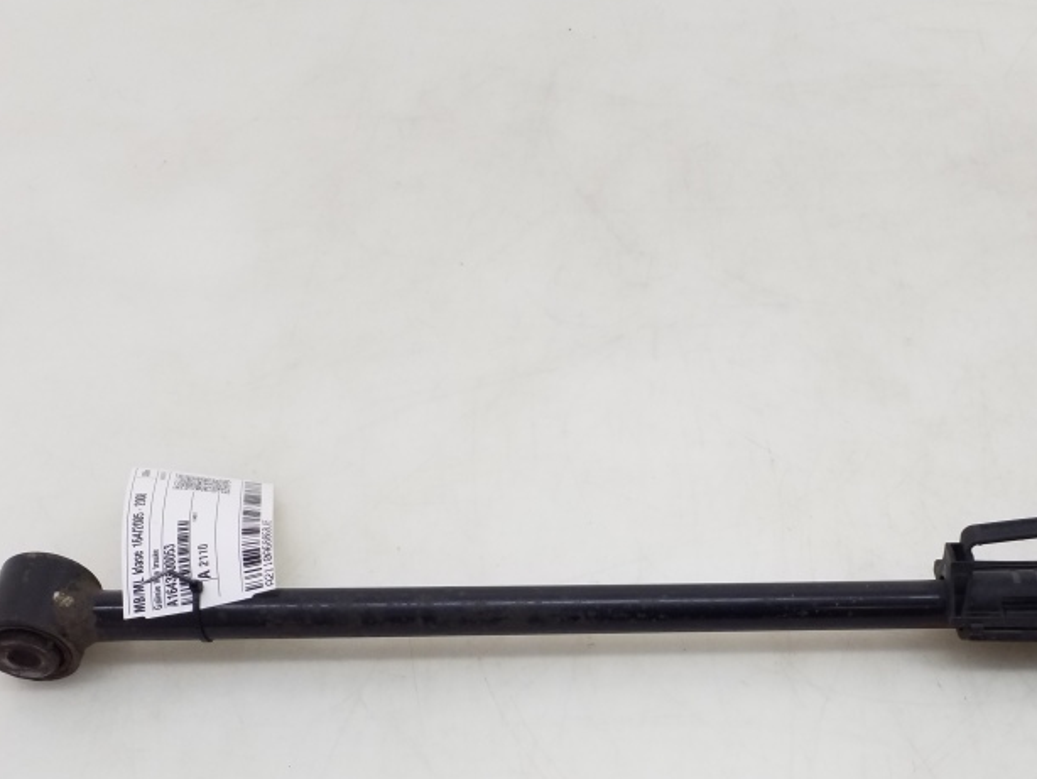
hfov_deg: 41.3
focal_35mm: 45
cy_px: 624
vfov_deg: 31.4
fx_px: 1349
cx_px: 718
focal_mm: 3.6
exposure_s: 1/50
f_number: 1.9
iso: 80
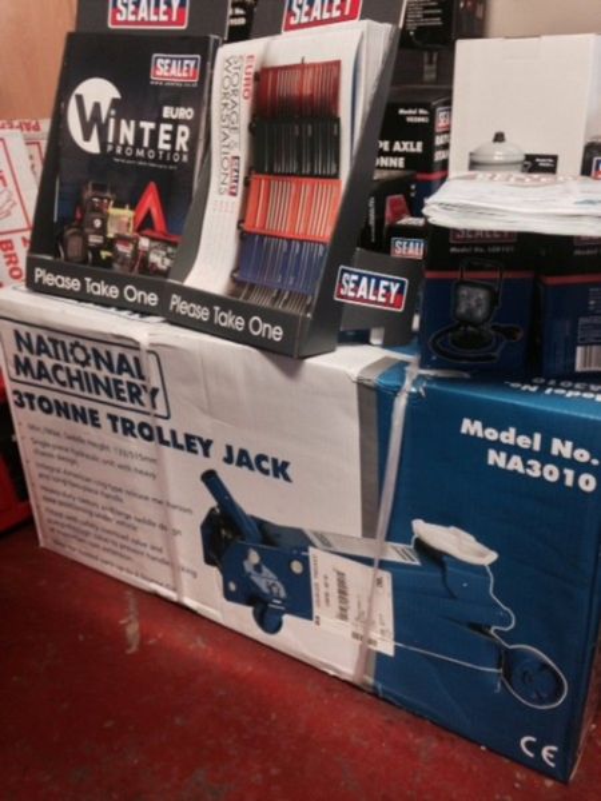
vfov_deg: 55.4
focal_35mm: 33
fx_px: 764
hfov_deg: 42.9
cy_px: 400
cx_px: 300
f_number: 2.4
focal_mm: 4.12
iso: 200
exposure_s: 1/20
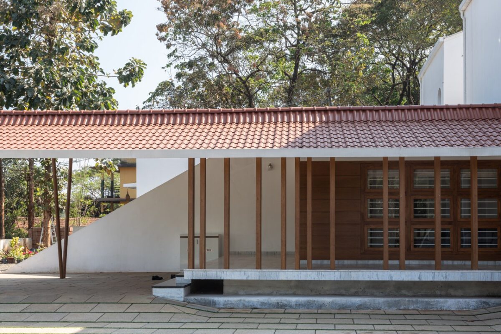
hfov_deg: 38.9
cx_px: 250
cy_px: 167
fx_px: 710
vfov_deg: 26.5
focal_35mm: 51
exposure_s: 1/60
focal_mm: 51
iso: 100
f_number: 9
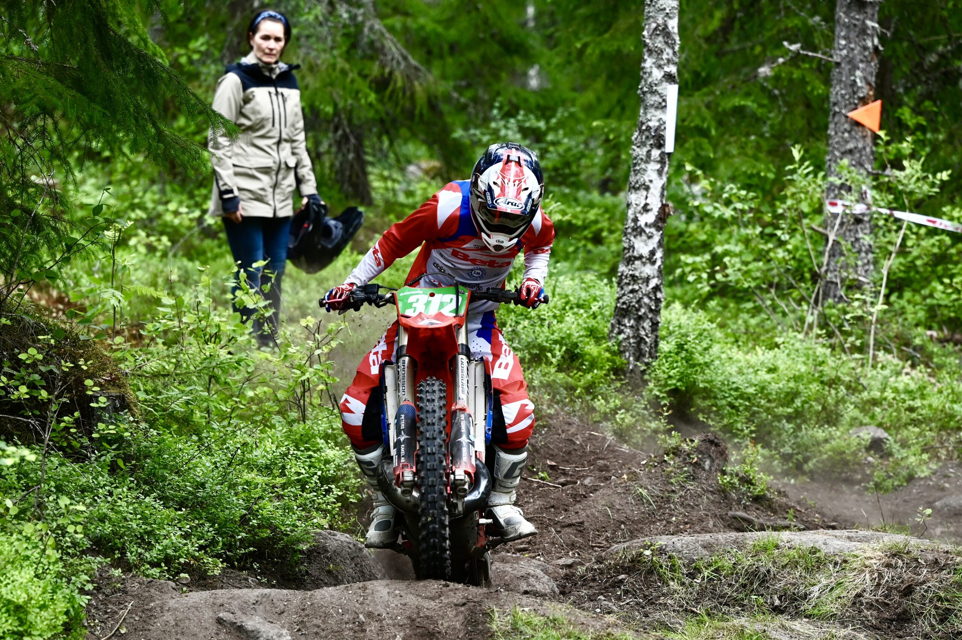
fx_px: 3605
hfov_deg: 15.2
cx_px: 481
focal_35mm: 135
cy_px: 320
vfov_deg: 10.1
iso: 250
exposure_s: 1/1000
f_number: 3.2
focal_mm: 135
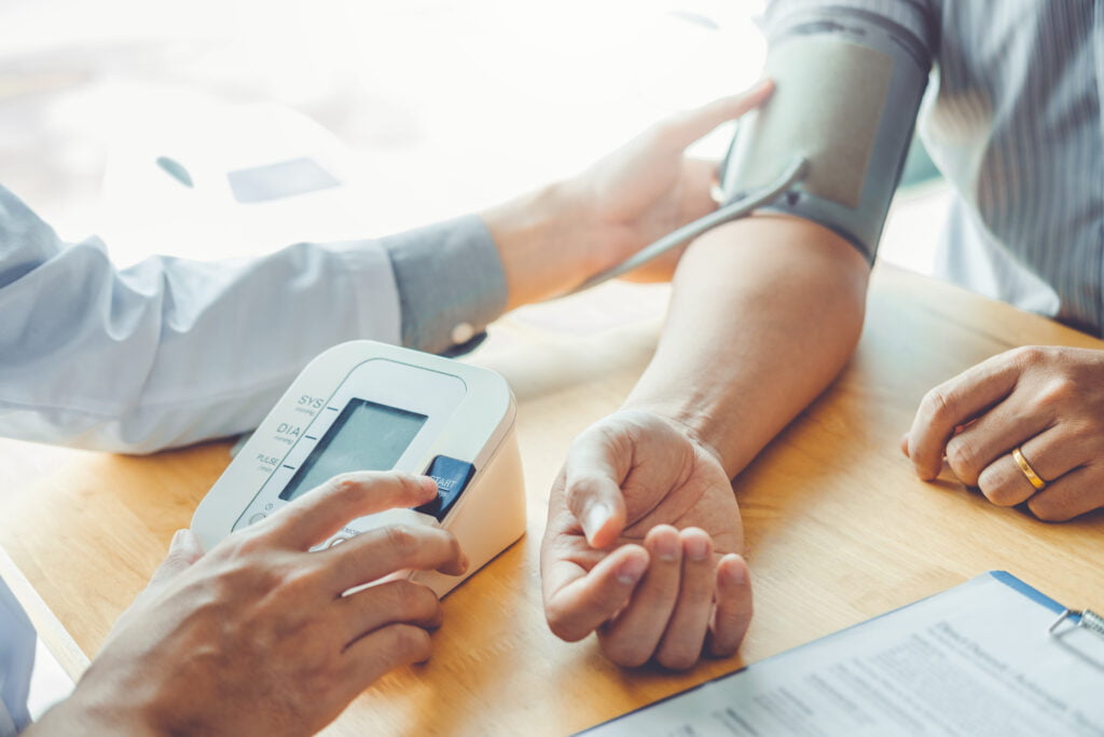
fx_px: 1625
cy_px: 368
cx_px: 552
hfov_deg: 37.5
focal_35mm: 53
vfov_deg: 25.5
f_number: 2.2
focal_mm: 35
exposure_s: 1/250
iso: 100
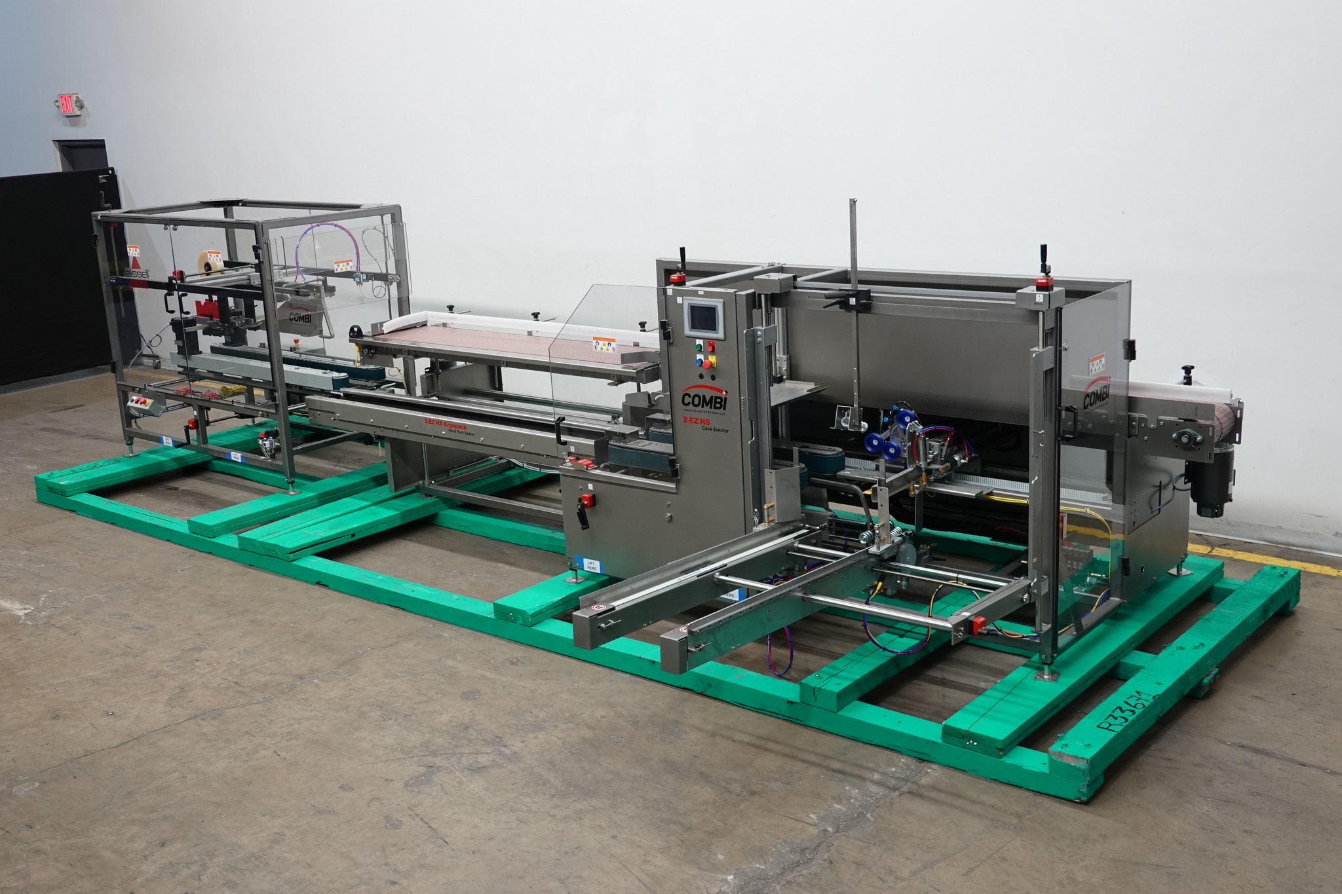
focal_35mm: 38
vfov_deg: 35.0
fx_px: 1416
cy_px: 447
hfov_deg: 50.7
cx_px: 671
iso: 250
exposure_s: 1/40
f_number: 3.5
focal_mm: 14.12
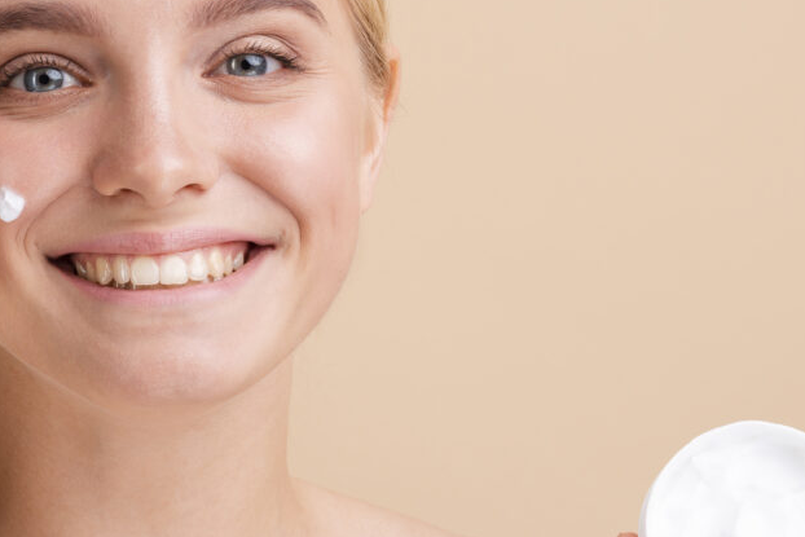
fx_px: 4697
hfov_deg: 9.8
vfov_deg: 6.5
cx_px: 162
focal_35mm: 210
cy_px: 323
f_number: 11
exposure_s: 1/160
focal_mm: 85
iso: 100
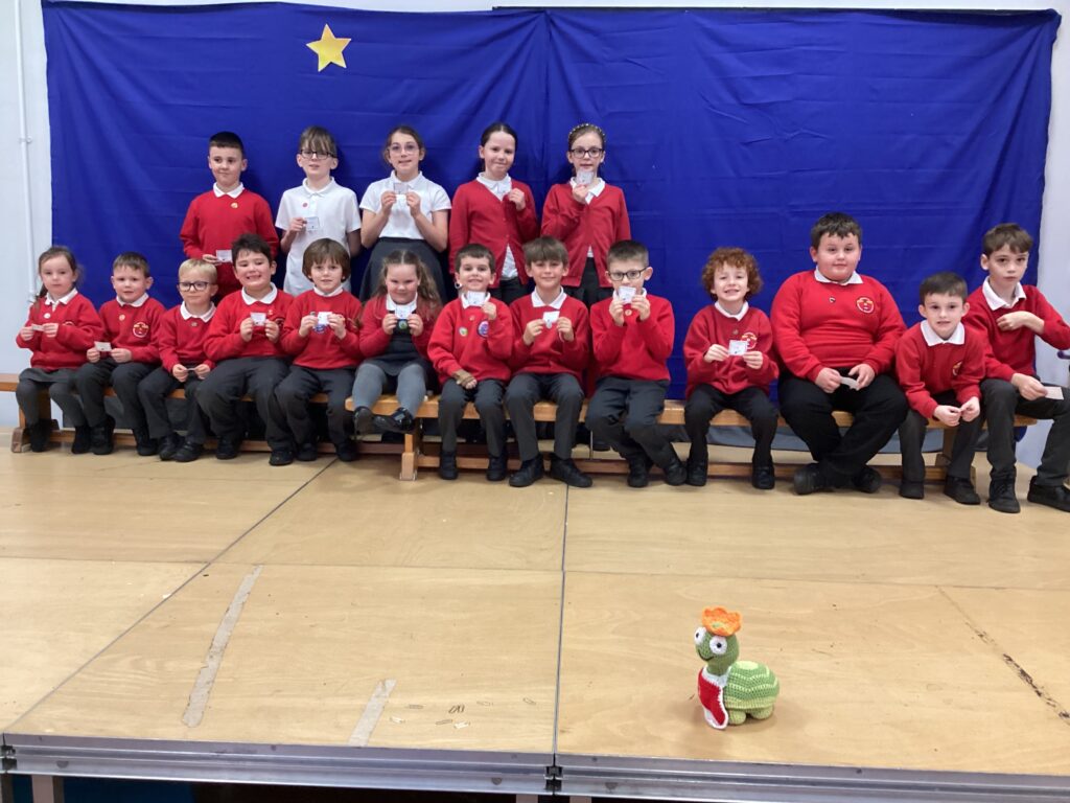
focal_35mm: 31
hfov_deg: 58.4
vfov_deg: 45.4
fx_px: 958
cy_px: 402
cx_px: 535
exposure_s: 1/40
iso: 320
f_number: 2.4
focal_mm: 3.3
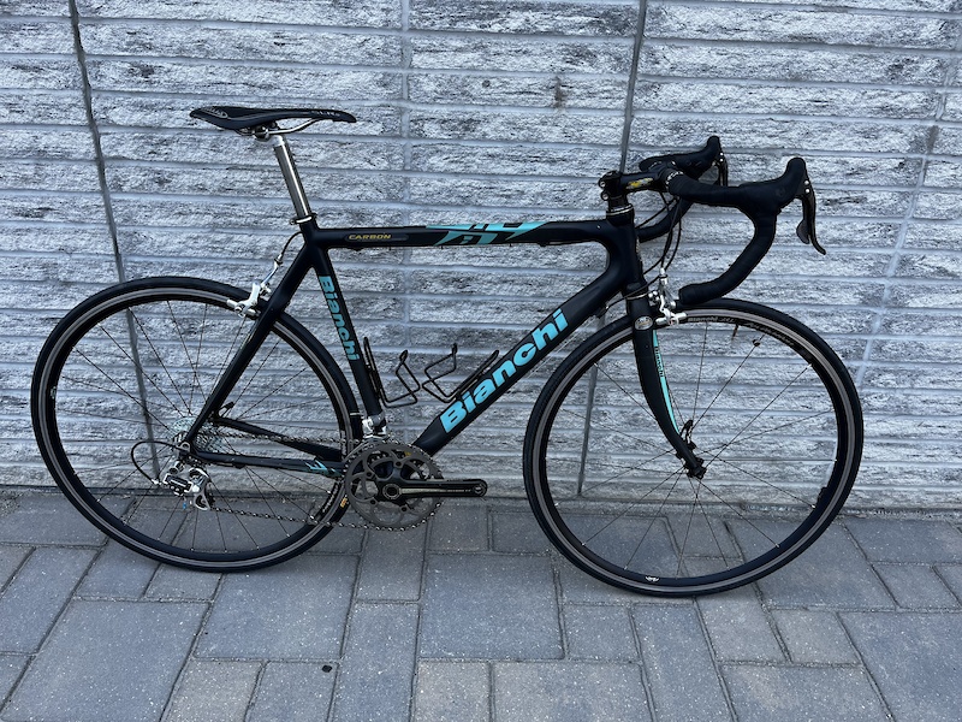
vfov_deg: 53.1
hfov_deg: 67.3
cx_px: 481
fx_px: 723
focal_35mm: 26
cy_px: 361
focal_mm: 5.1
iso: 50
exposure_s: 1/428
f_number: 1.6
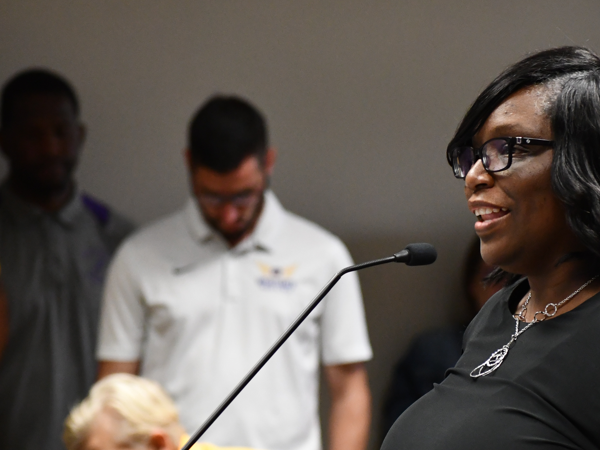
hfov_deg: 5.8
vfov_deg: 4.4
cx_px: 377
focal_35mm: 341
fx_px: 5911
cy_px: 345
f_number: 4.8
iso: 2800
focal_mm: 125
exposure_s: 1/125
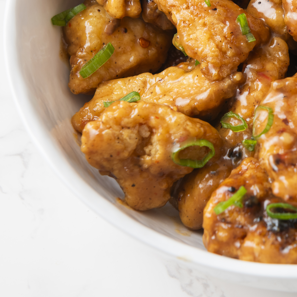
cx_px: 301
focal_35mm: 155
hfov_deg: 11.2
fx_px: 1505
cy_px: 51
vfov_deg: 11.2
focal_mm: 70
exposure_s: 1/200
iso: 200
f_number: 9
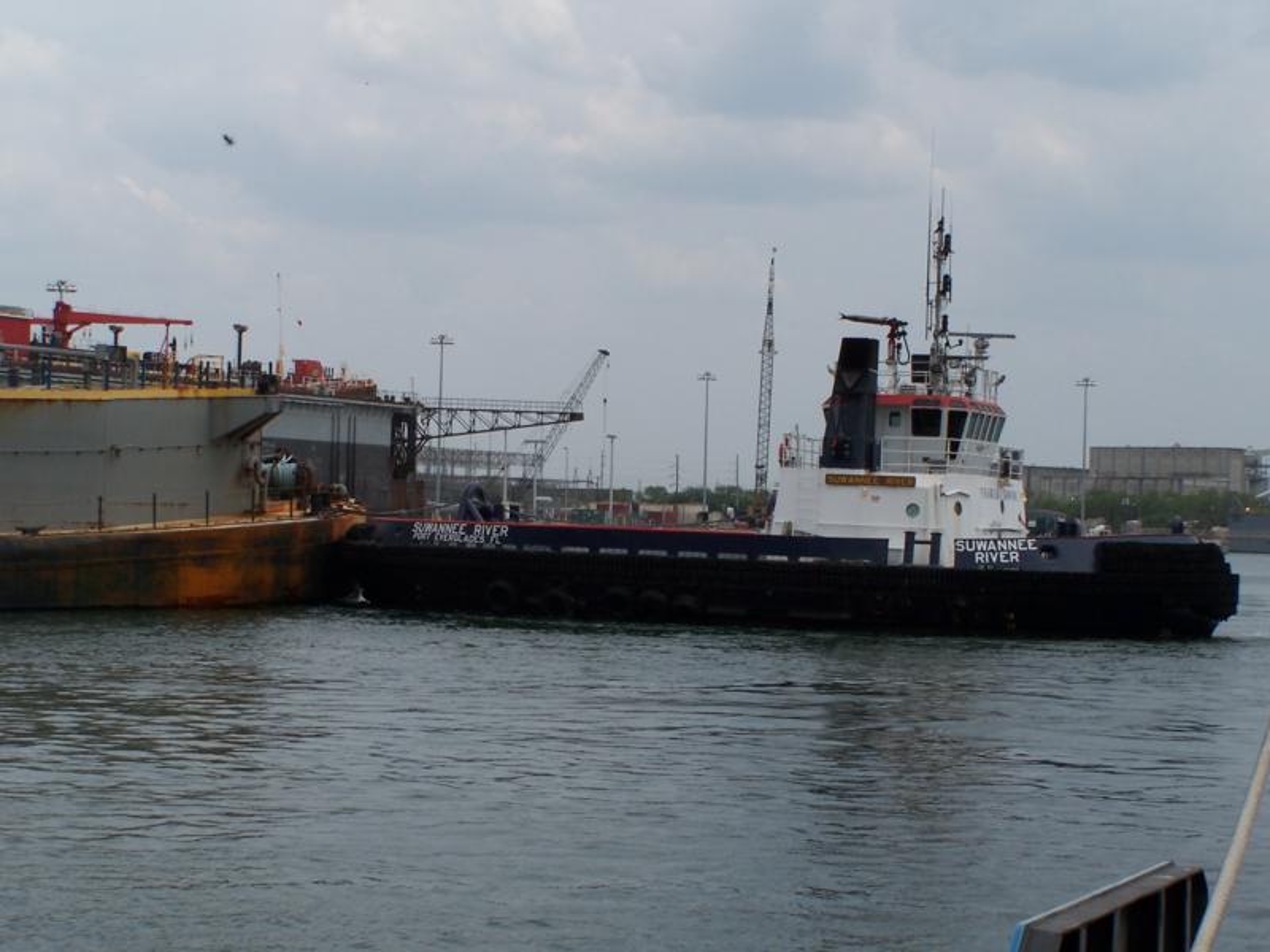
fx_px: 3008
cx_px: 635
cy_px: 476
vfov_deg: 18.0
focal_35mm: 82
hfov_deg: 23.8
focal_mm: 13.7
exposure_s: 1/500
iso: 80
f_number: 6.3
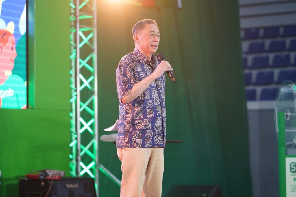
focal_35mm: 127
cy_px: 98
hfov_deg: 16.1
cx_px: 148
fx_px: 1044
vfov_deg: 10.8
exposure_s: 1/320
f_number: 1.8
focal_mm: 85
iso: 500
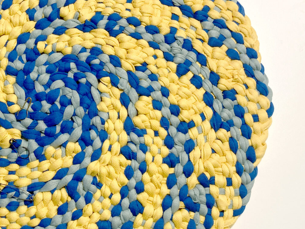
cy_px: 114
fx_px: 502
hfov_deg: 33.2
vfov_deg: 25.7
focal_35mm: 57
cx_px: 79
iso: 64
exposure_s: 1/50
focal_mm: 3.99
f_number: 1.8
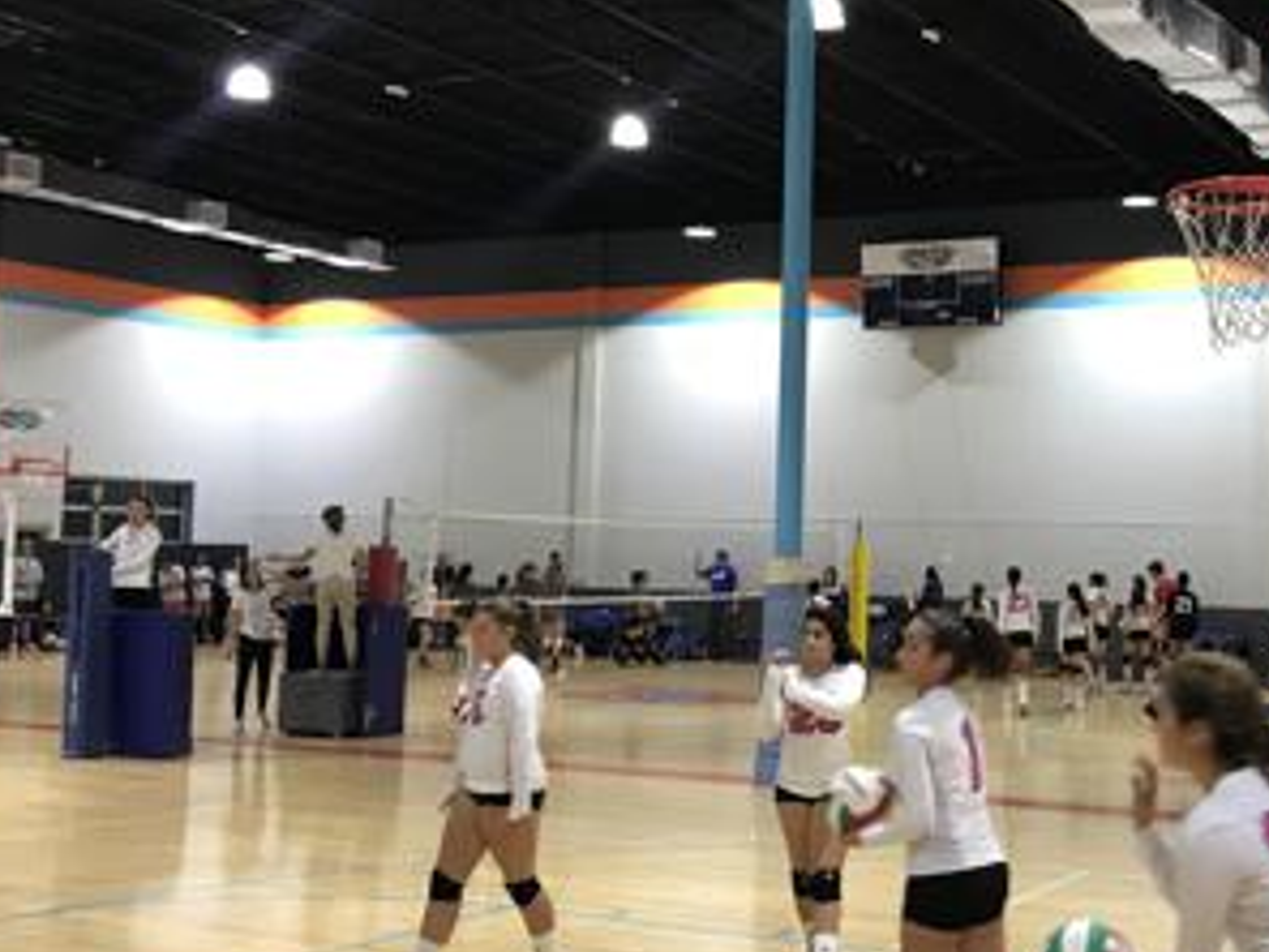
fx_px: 1906
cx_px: 862
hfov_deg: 36.4
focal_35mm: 52
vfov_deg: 28.0
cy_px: 386
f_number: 1.8
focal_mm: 3.99
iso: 40
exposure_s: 1/17
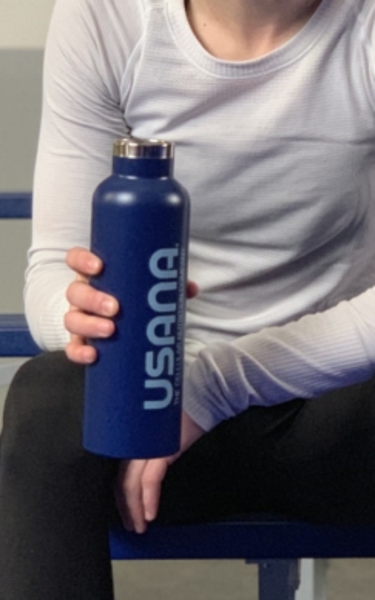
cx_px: 327
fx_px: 2372
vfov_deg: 14.4
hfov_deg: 9.0
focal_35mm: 145
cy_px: 329
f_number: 2.4
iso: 250
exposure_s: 1/60
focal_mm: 6
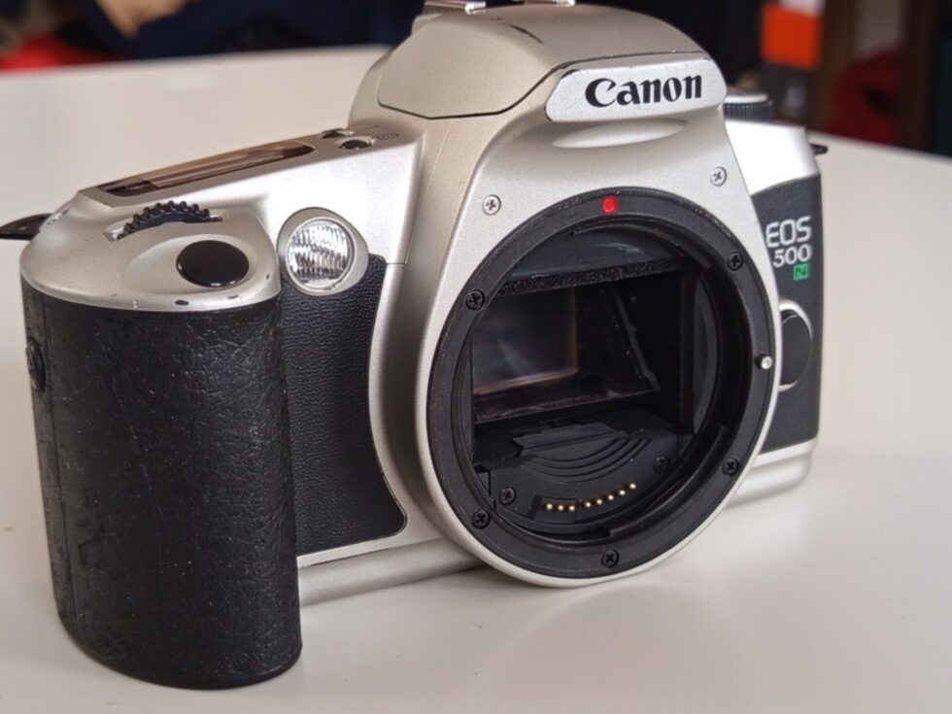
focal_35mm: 55
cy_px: 357
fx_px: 1513
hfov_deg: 34.9
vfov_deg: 26.6
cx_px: 476
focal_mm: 5.24
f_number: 1.7
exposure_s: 1/33.3
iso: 947
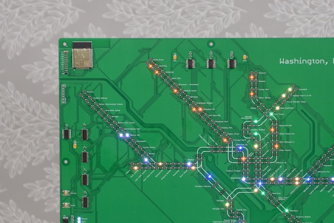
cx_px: 217
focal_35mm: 157
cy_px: 161
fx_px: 1457
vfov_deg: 8.7
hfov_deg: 13.1
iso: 450
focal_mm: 70
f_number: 2.8
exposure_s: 1/50
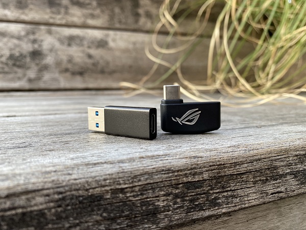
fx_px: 230
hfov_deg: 67.3
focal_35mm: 26
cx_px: 153
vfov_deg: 53.1
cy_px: 115
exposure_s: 1/121
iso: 100
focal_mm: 4.25
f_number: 1.8
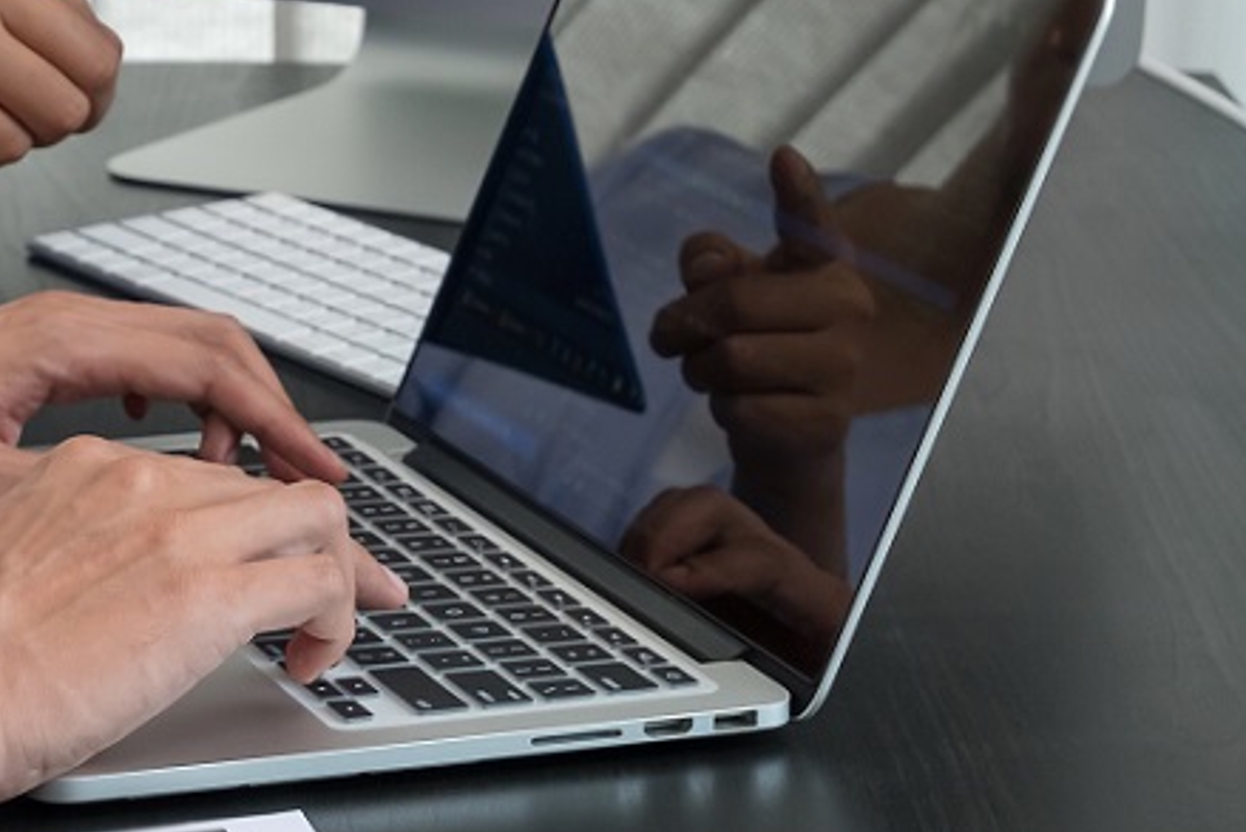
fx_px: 5020
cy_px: 486
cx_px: 23
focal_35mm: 145
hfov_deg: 14.0
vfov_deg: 9.5
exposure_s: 1/100
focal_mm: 39.6
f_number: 5.6
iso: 400
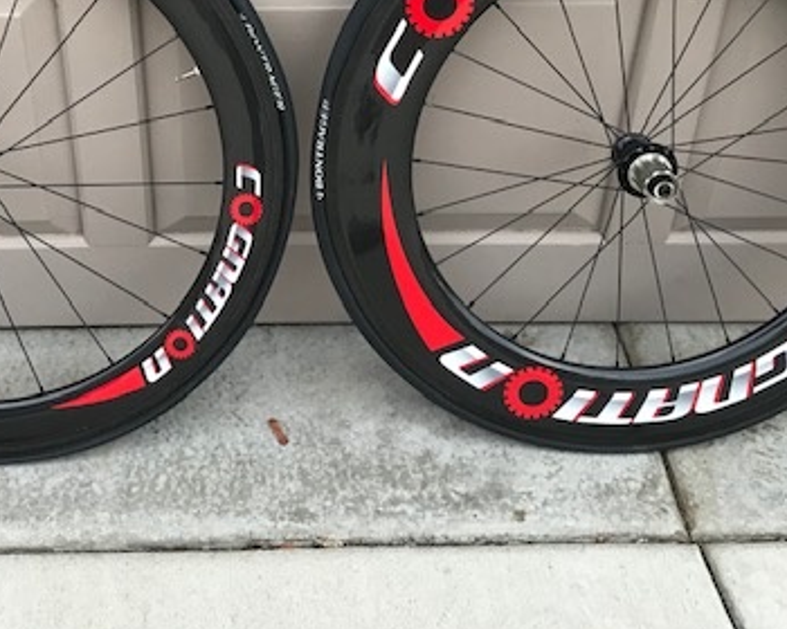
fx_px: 1165
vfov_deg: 29.5
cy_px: 121
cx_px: 292
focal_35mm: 50
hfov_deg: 37.1
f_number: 1.8
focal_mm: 3.99
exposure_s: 1/40
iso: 25
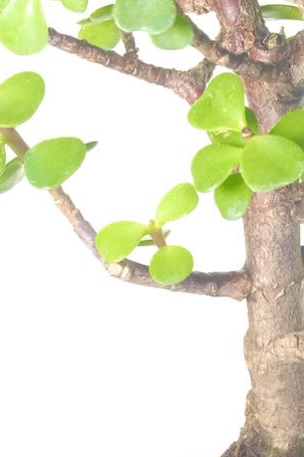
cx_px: 256
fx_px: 4601
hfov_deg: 3.8
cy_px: 288
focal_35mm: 363
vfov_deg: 5.7
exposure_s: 1/15
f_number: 13
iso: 2000
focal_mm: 86
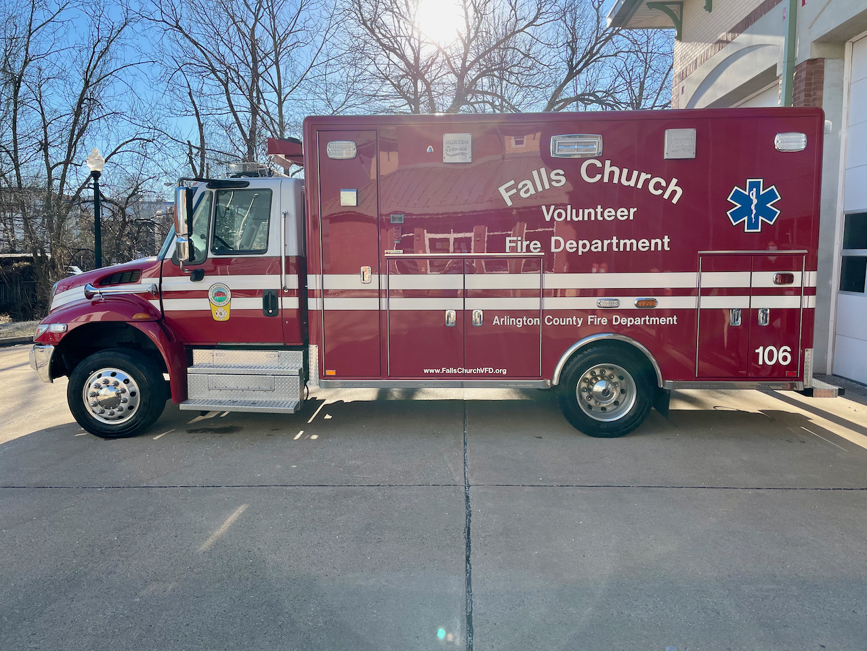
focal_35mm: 26
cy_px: 326
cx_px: 434
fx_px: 651
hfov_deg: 67.3
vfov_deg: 53.1
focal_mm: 4.2
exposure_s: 1/1159
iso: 32
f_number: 1.6
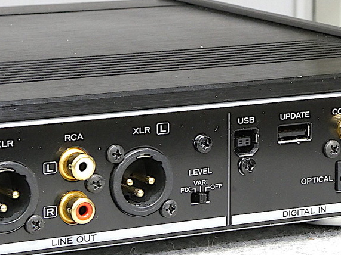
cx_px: 195
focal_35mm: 227
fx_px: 2236
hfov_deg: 8.7
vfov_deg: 6.5
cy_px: 126
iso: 400
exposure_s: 1/3.2
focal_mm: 24.2
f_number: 6.3
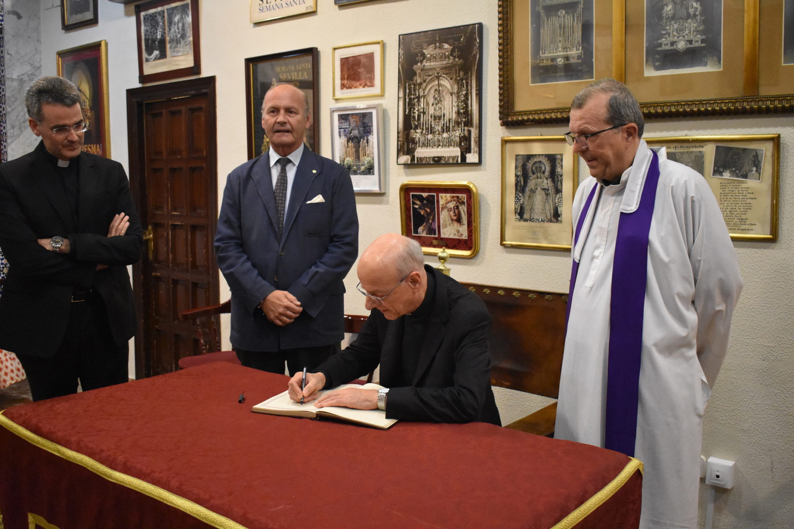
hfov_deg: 55.1
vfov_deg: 38.4
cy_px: 264
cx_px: 397
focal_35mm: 34
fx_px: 761
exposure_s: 1/60
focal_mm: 23
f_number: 3.8
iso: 5600
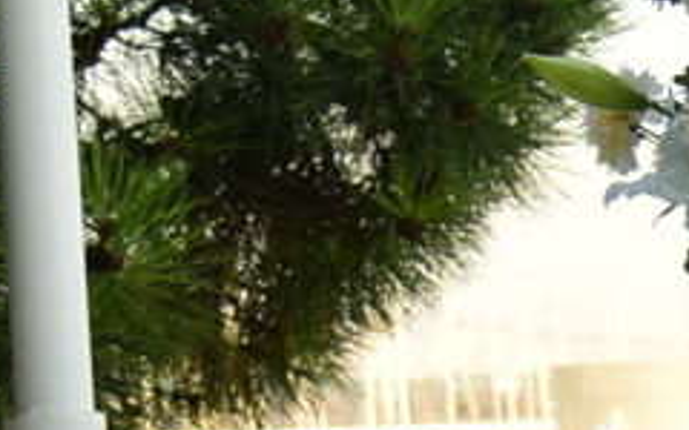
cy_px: 562
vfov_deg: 7.6
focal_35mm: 171
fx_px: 3211
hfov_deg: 10.9
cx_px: 1478
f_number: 4
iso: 320
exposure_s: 1/500
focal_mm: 35
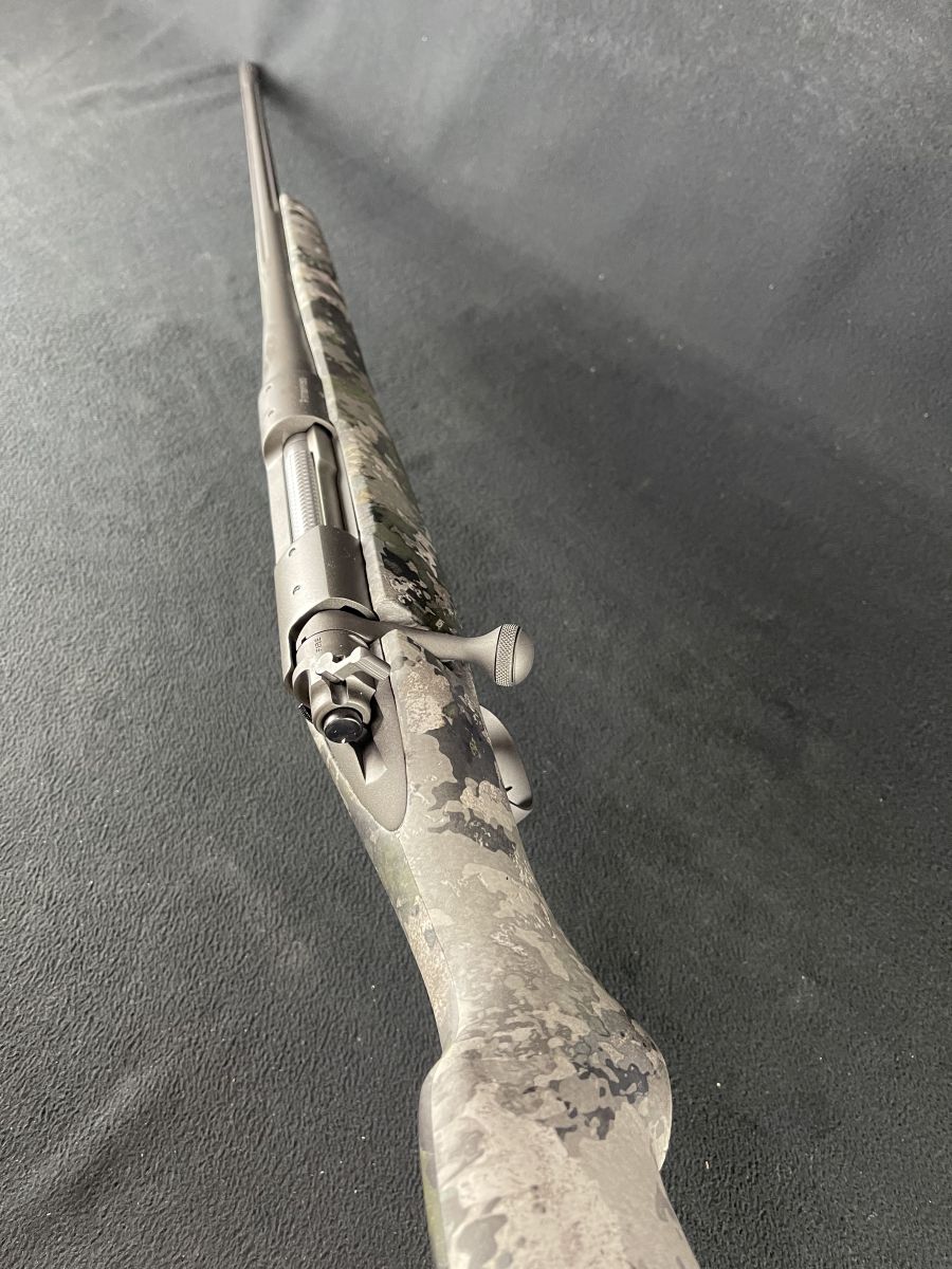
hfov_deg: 54.9
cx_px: 476
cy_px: 634
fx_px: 917
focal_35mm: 25
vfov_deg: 69.4
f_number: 1.6
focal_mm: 5.1
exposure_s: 1/60
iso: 400
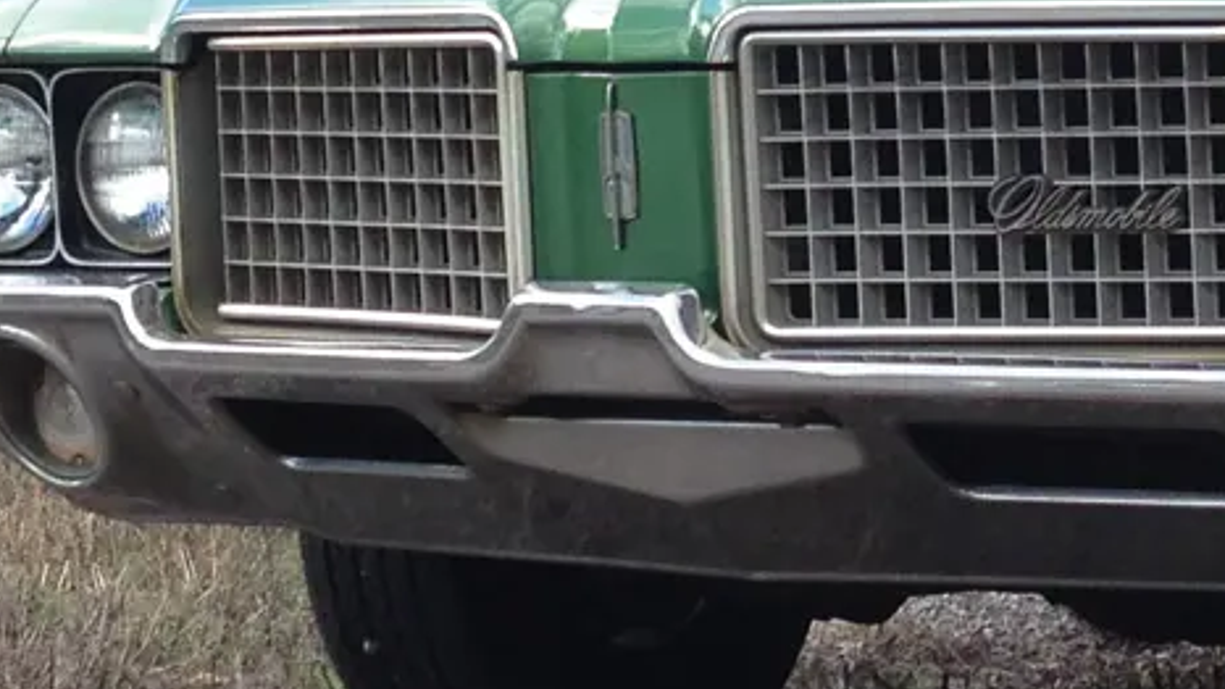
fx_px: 4807
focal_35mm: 148
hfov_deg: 14.2
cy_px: 224
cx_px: 1359
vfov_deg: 8.2
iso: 50
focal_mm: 4.13
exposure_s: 1/299
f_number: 2.4
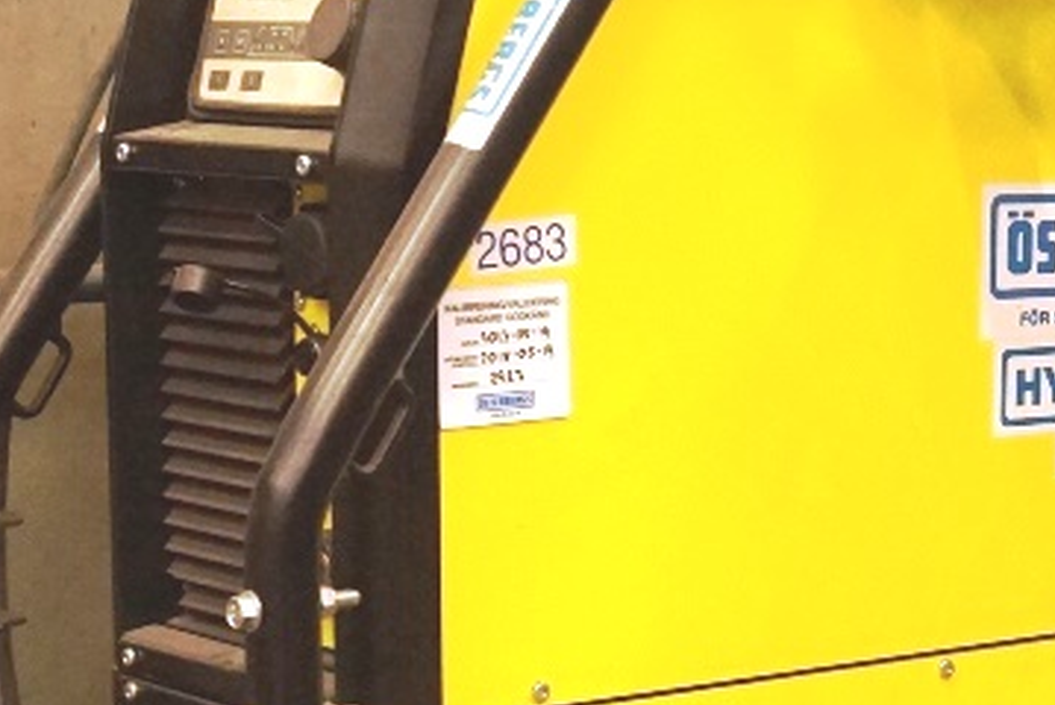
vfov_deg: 11.9
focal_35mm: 115
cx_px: 1005
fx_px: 3385
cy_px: 513
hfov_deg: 17.4
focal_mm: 27
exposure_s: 1/100
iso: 3200
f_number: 4.5
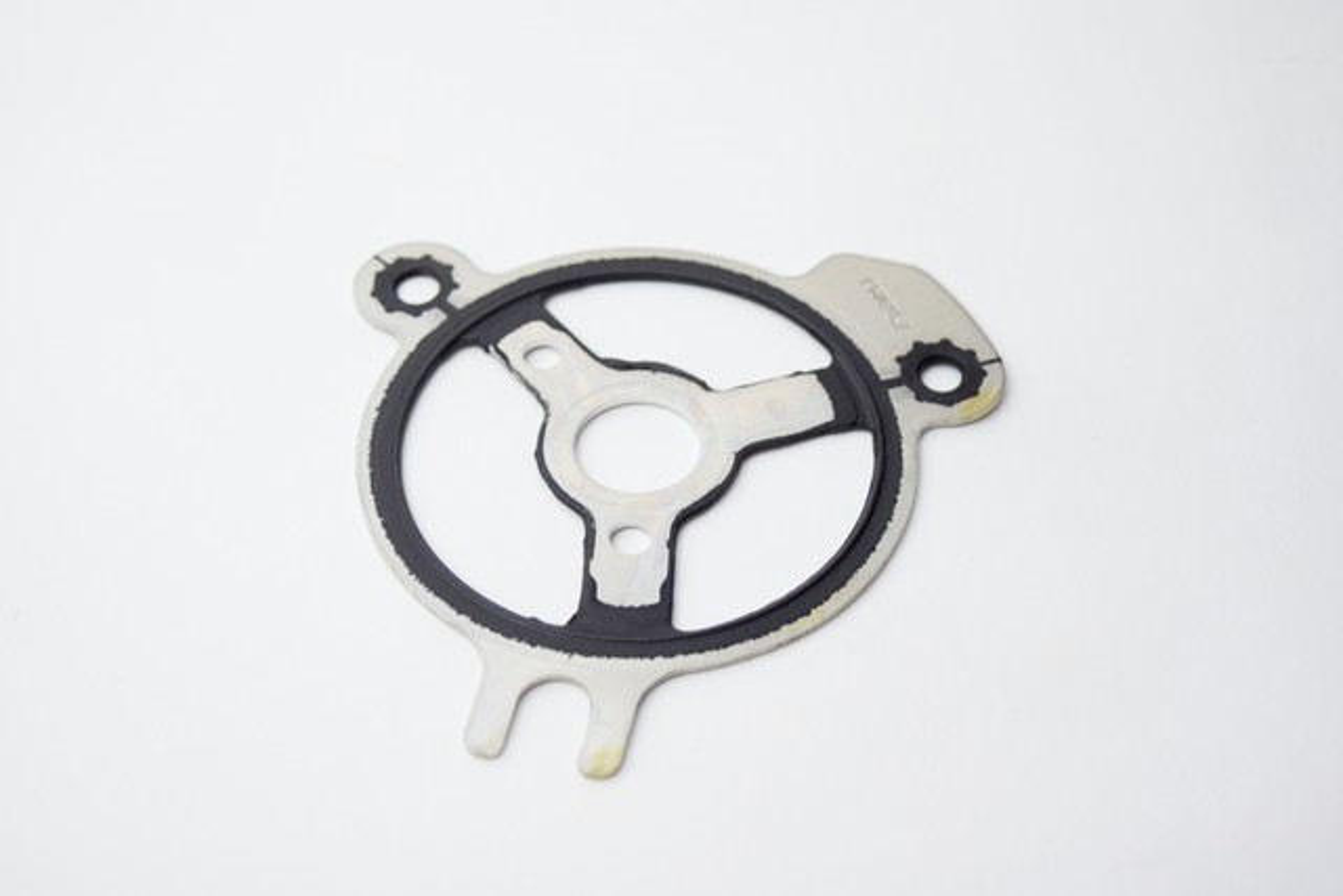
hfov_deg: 33.4
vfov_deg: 22.6
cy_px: 448
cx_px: 672
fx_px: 2239
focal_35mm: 60
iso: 900
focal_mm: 40
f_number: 4.8
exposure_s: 1/60
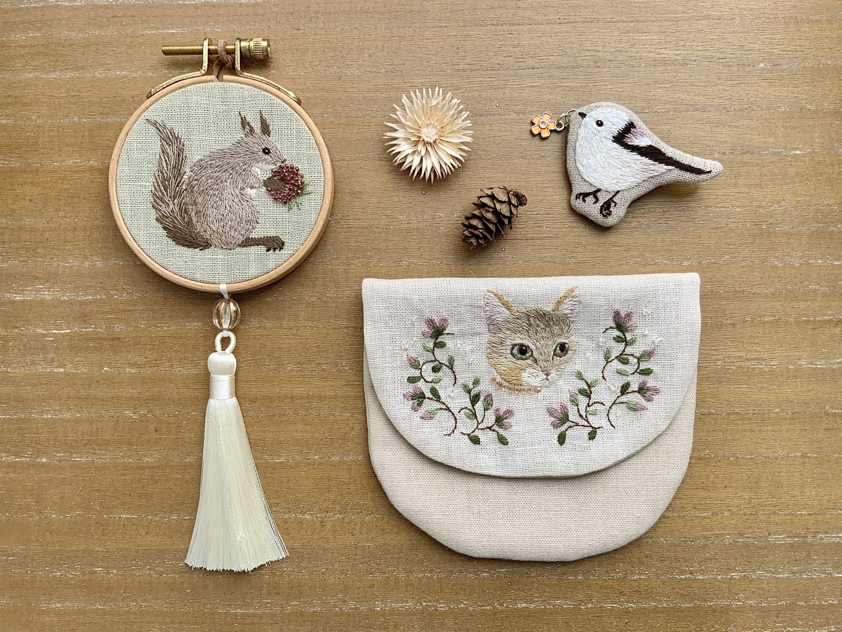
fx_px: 705
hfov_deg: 61.7
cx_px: 421
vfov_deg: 48.2
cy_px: 316
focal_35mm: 29
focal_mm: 3
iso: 40
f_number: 1.8
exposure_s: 1/122
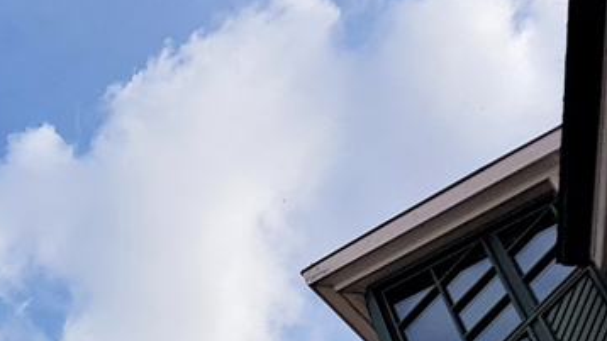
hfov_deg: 17.7
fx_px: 1834
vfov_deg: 9.9
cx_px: -151
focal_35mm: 114
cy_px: 665
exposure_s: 1/1372
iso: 40
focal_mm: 4.2
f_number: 1.7
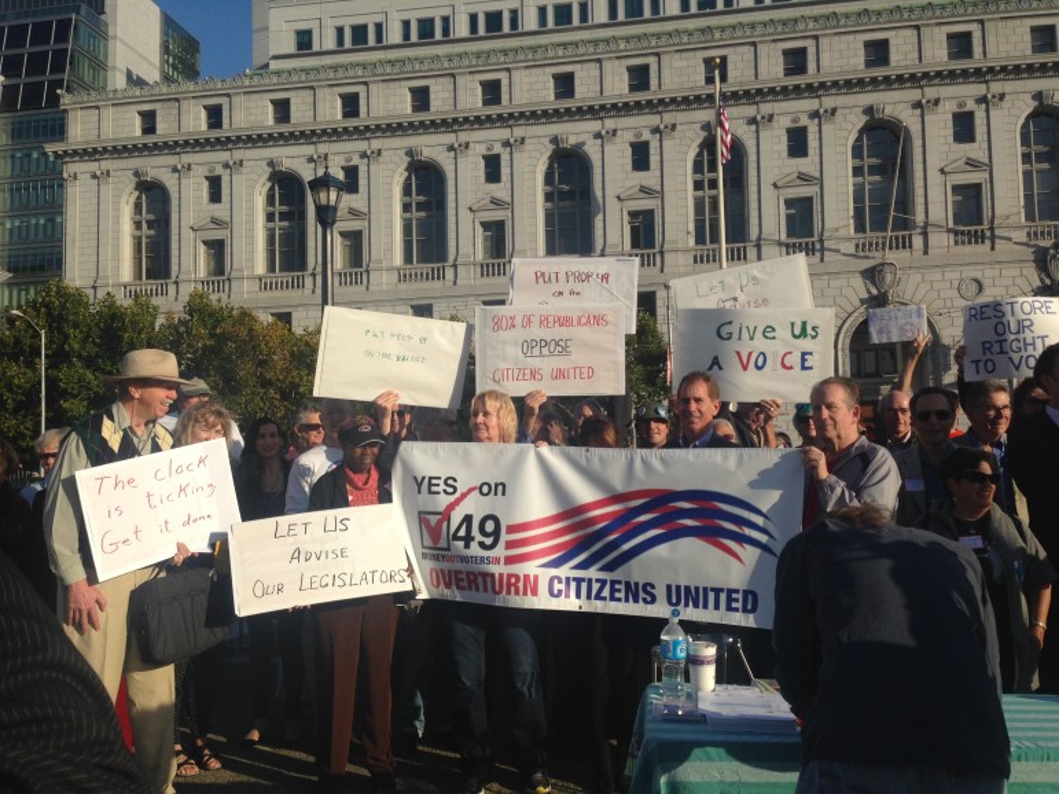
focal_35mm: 33
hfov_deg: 55.4
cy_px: 397
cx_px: 530
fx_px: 1009
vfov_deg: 42.9
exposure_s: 1/2358
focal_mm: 4.12
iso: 50
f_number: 2.4
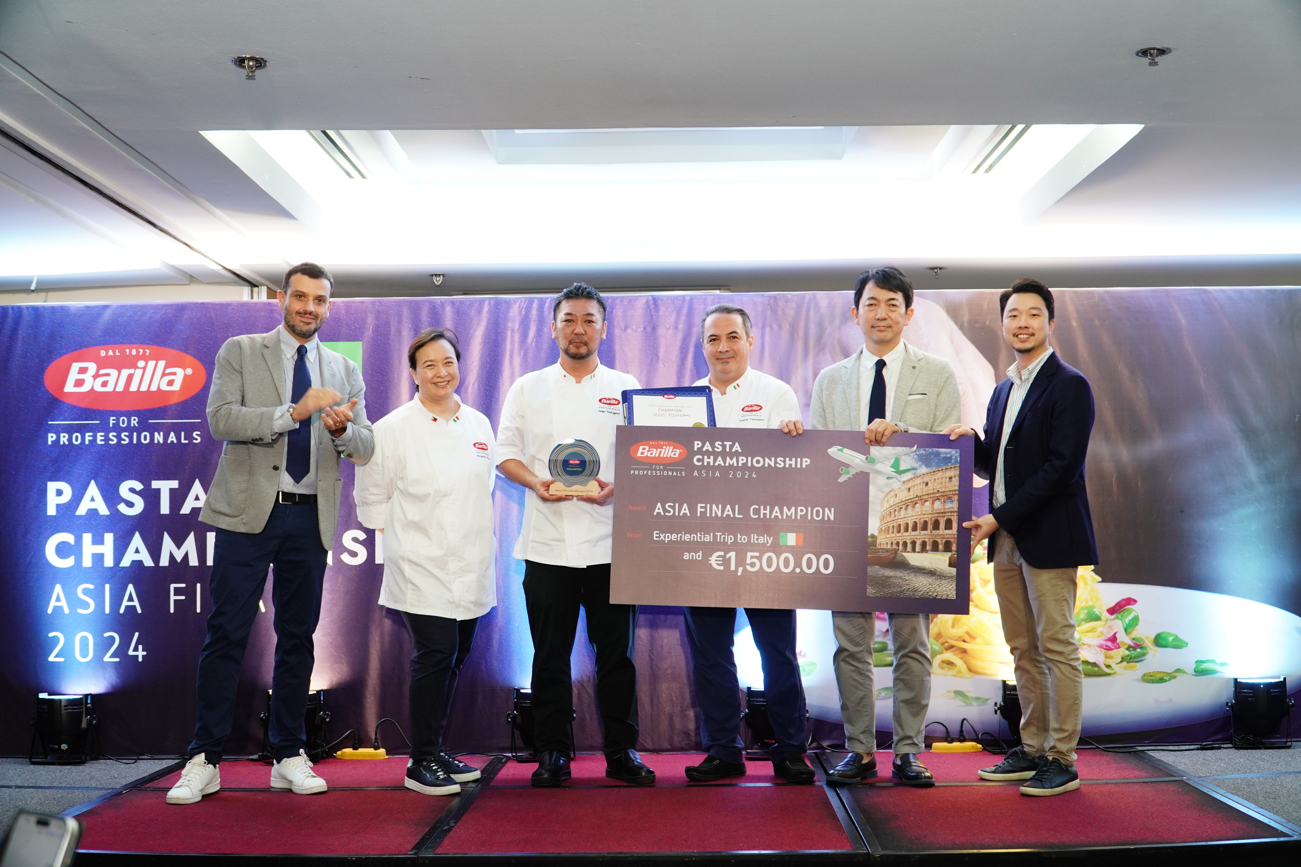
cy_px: 434
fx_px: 1464
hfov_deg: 47.9
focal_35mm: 40
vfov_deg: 33.0
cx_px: 650
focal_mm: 27
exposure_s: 1/100
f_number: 4
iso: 500
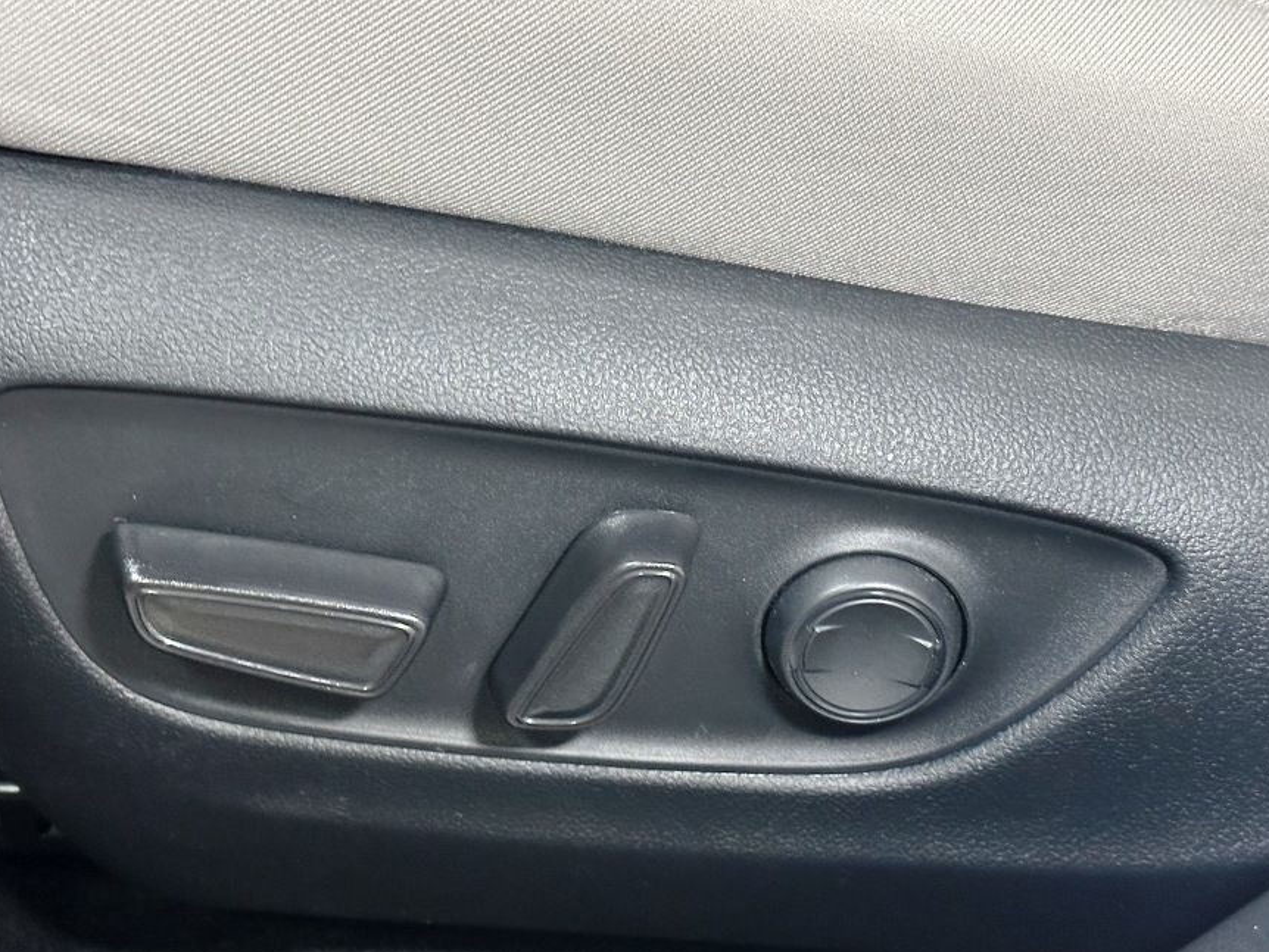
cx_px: 604
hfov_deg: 33.8
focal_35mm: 57
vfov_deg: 25.7
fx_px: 2090
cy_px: 490
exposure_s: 1/40
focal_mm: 6.86
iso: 500
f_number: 1.78
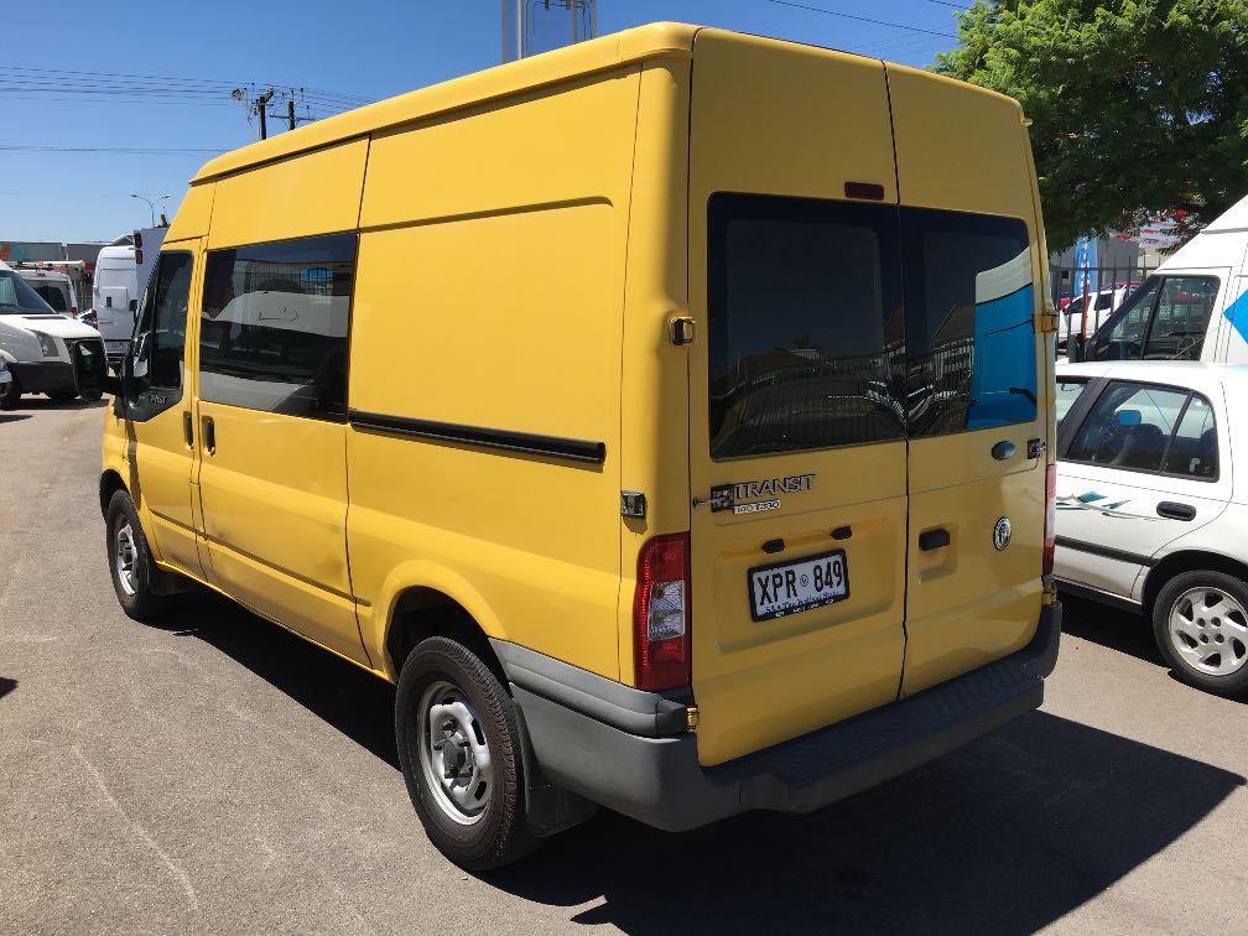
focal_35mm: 29
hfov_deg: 61.7
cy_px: 468
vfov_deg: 48.2
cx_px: 624
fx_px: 1046
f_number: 2.2
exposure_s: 1/1425
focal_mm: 4.15
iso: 25
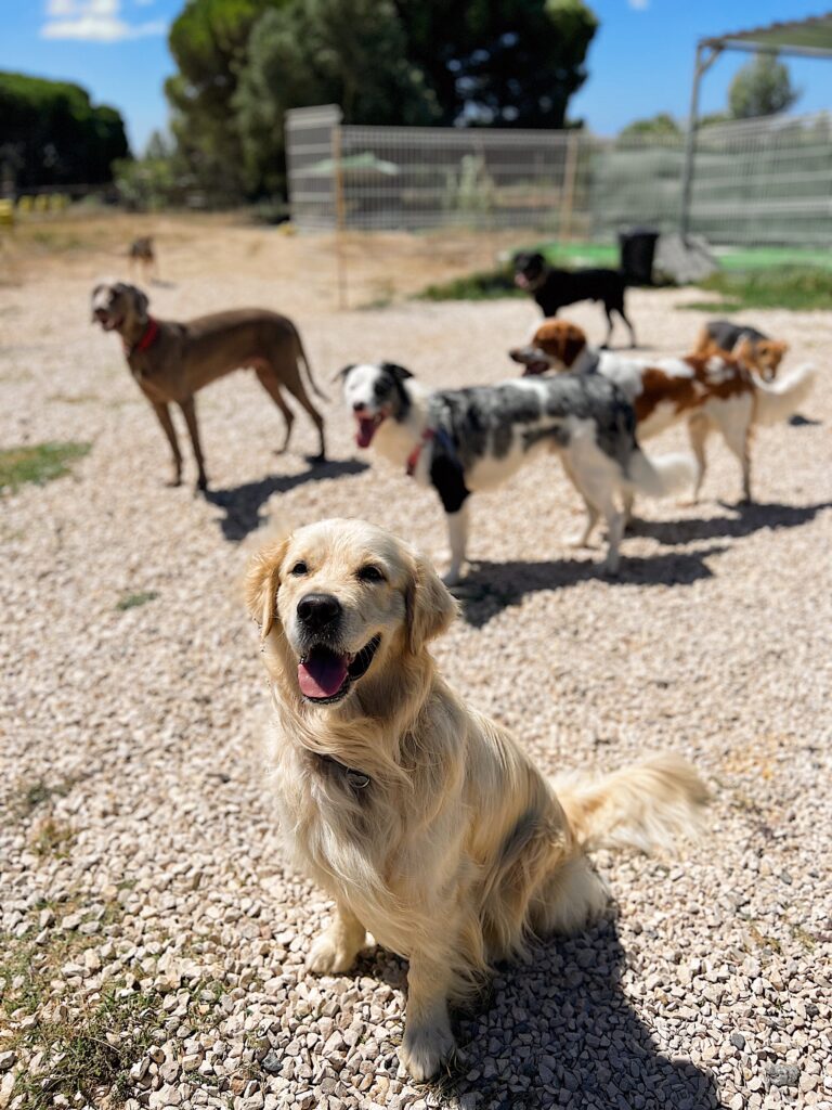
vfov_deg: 67.3
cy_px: 555
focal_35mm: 26
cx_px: 416
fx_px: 833
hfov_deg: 53.1
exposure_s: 1/7463
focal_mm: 5.7
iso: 50
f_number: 1.5
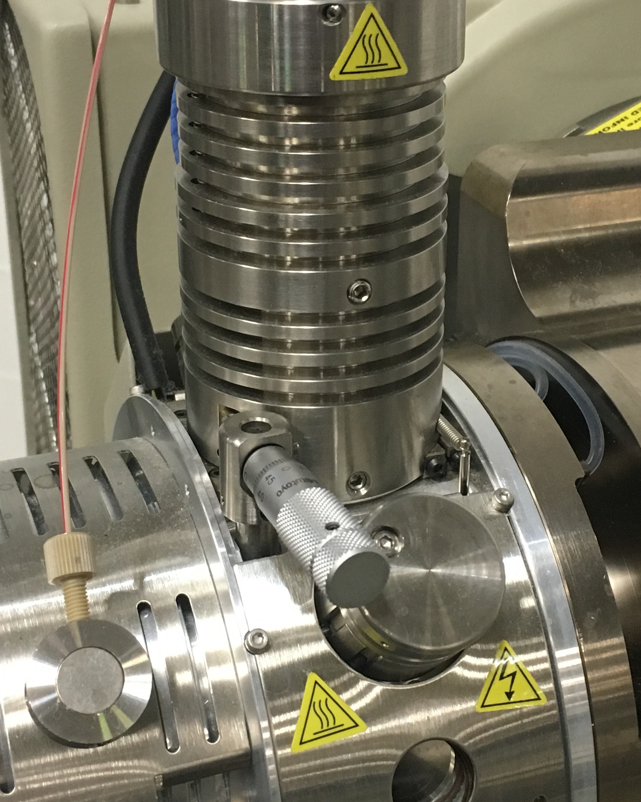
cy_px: 372
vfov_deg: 30.5
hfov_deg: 24.6
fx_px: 1470
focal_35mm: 62
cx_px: 379
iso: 125
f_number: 2.2
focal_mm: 4.15
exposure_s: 1/30
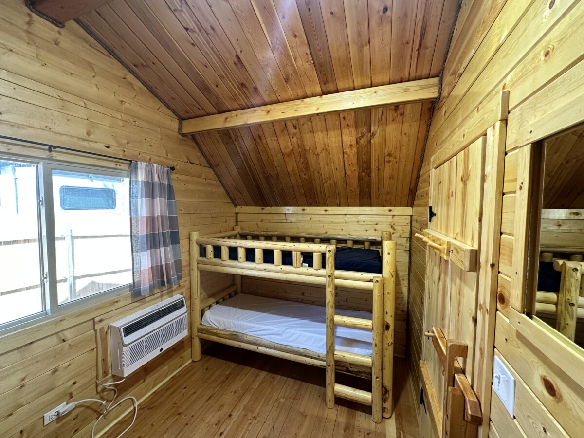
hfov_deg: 102.1
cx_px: 292
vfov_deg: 85.7
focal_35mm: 14
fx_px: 236
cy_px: 219
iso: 200
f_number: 2.2
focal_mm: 2.22
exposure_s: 1/120
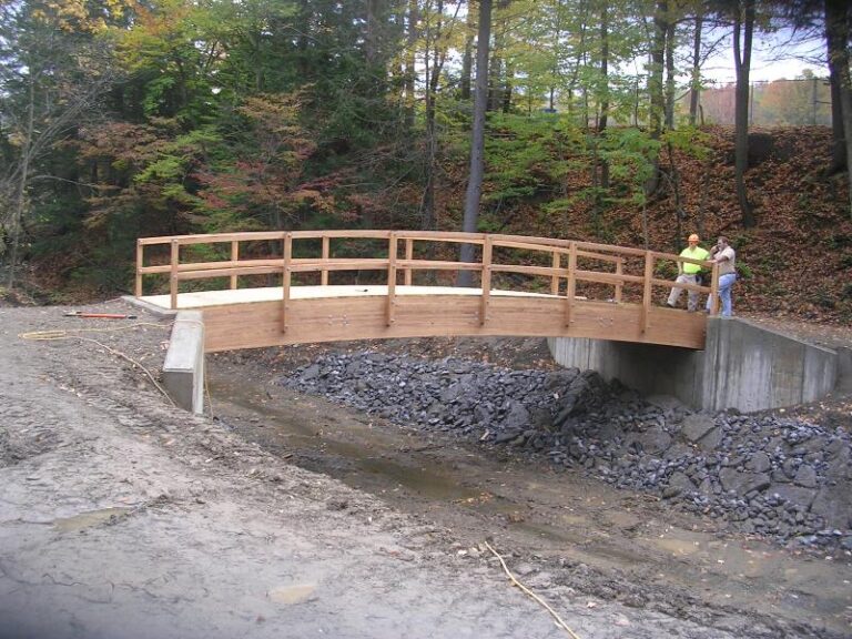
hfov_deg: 49.0
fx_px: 935
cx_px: 426
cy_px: 320
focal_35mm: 38
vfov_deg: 37.7
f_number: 2.8
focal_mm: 5.8
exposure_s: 1/102
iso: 50
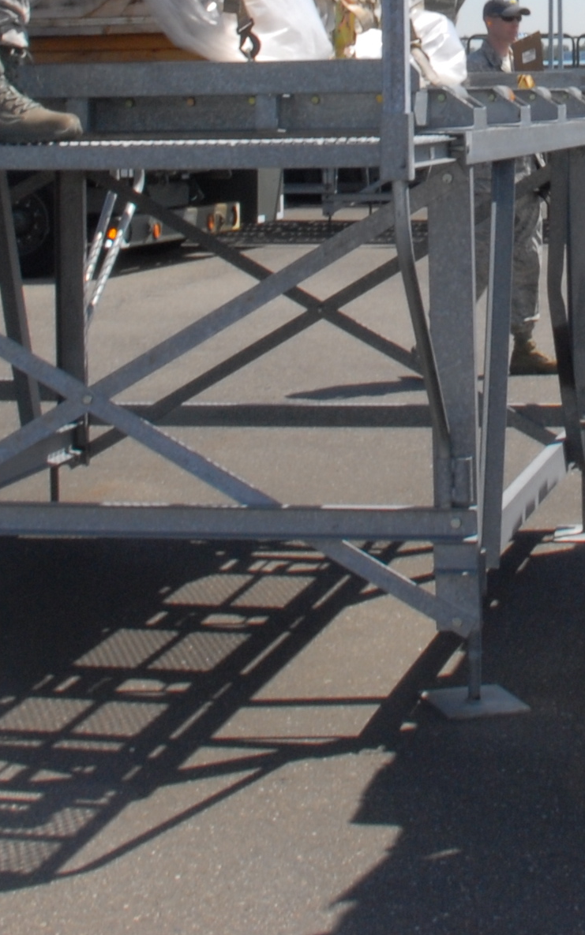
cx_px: 661
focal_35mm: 90
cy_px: 21
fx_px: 2295
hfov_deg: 14.2
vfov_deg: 22.2
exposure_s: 1/60
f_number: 22
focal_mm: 20
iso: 250
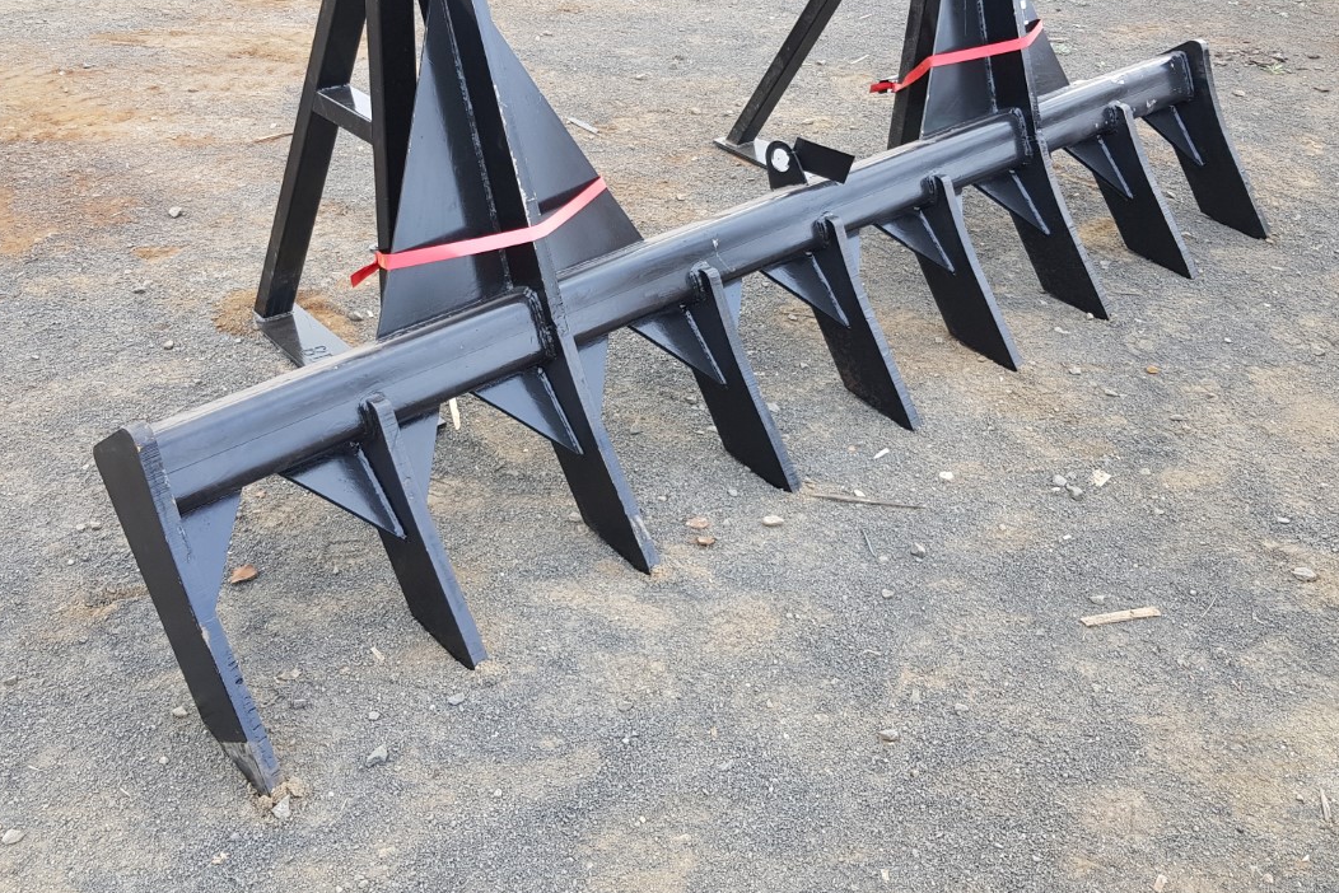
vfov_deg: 35.4
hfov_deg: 51.9
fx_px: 1376
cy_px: 253
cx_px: 639
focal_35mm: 37
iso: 40
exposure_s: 1/122
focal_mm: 4.2
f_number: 1.7
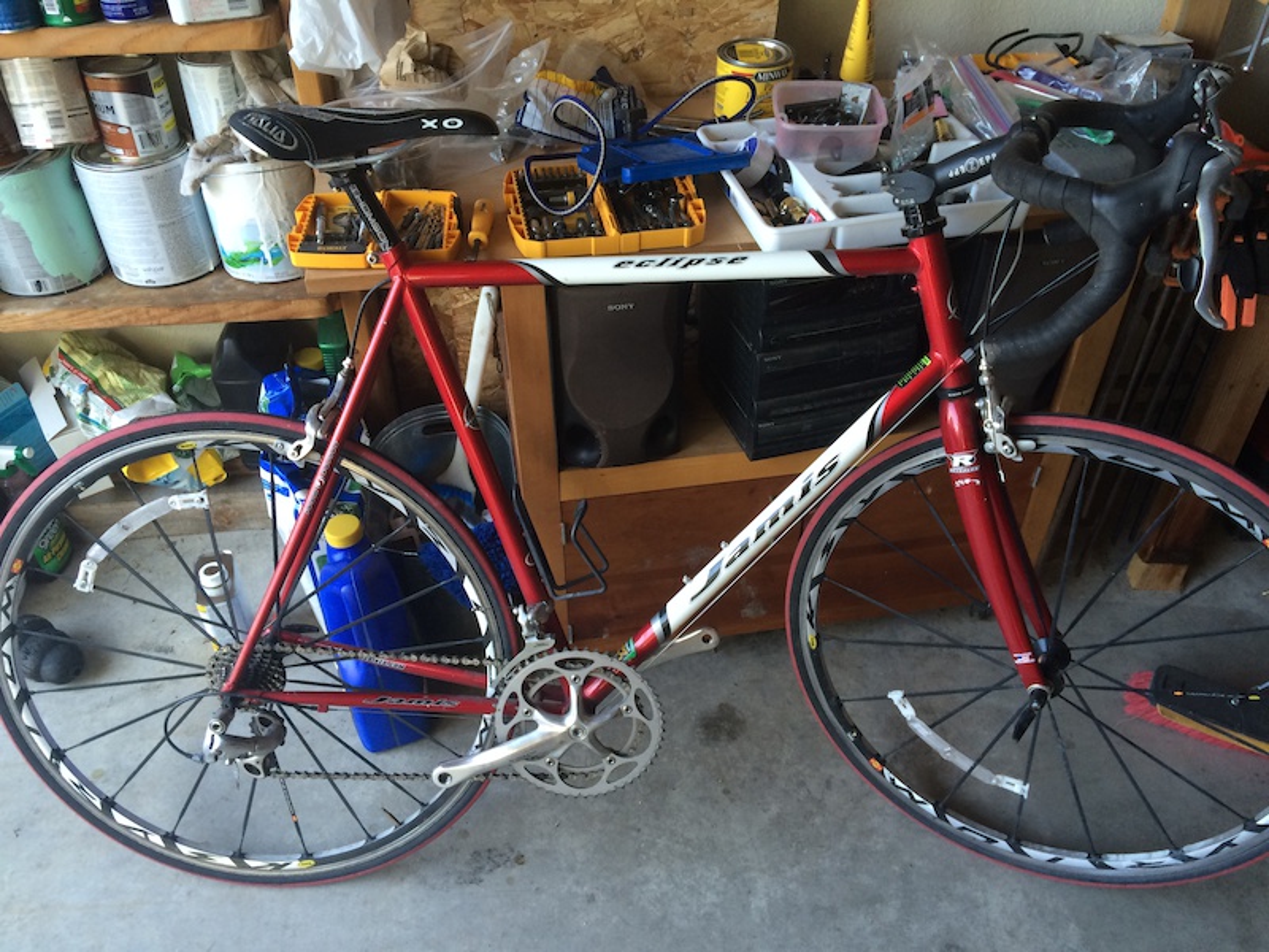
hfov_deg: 61.7
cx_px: 634
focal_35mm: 29
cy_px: 476
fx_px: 1063
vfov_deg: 48.2
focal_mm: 4.15
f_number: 2.2
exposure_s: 1/30
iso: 40
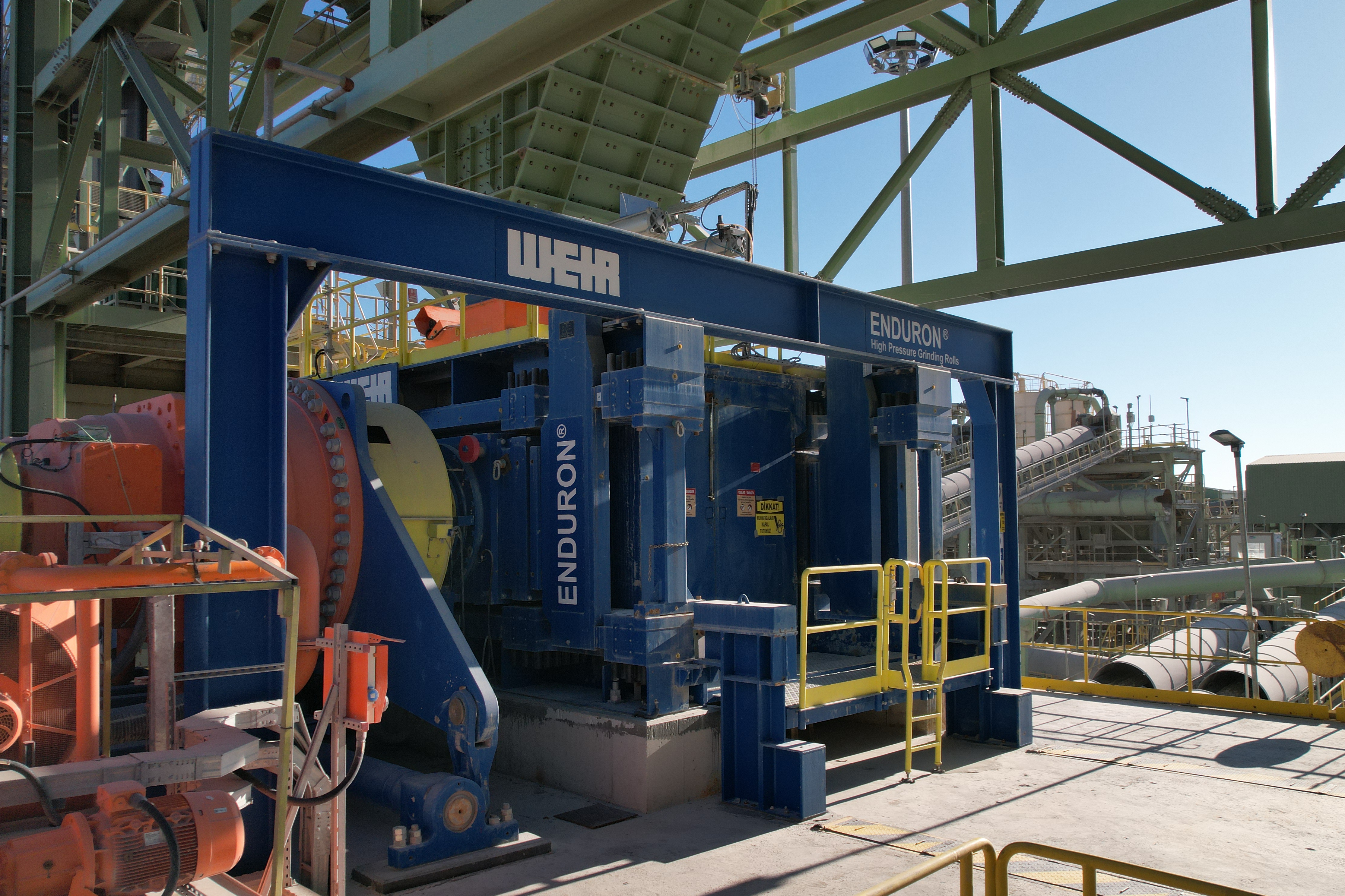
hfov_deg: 67.3
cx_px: 638
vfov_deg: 47.9
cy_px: 477
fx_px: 1009
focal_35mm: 27
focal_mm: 8.38
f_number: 2.8
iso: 100
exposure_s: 1/250
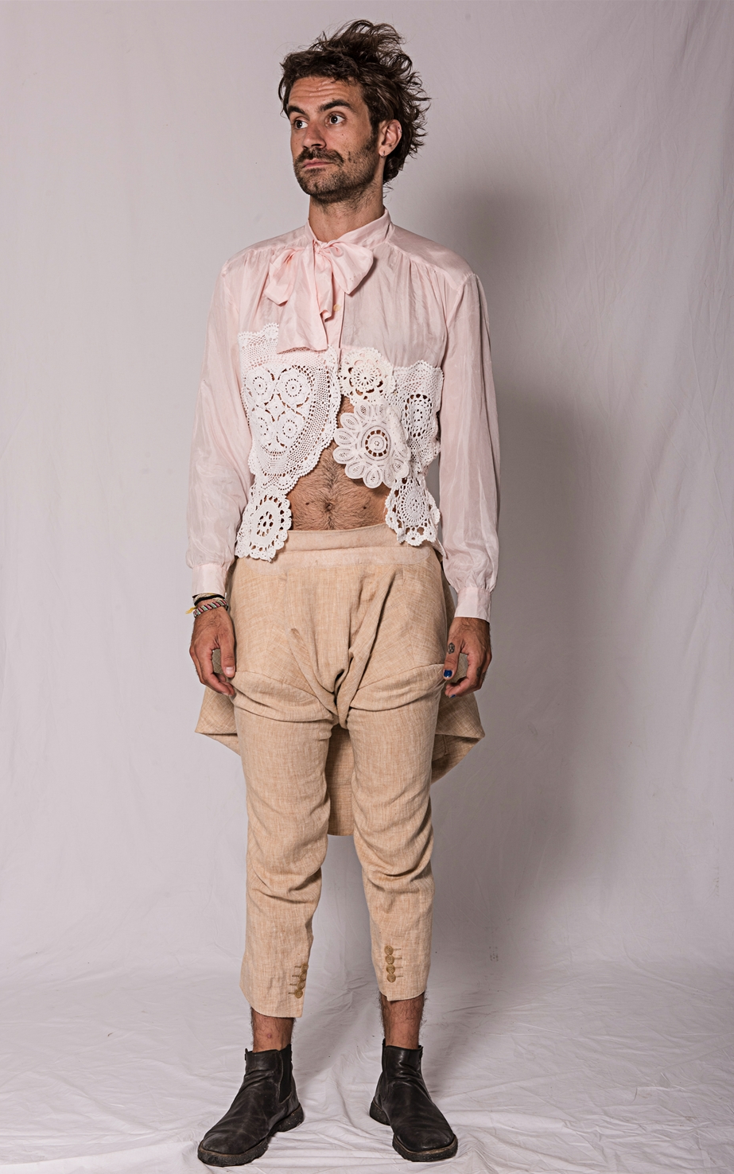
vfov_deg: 35.1
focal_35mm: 58
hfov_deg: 22.4
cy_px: 596
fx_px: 1856
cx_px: 340
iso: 200
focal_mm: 56
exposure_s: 1/160
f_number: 13
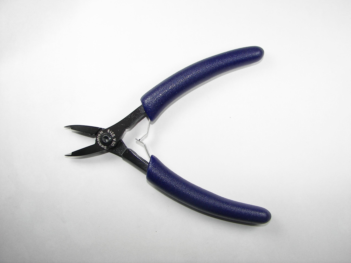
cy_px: 132
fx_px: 365
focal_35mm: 36
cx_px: 176
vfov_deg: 39.7
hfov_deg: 51.4
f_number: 2.8
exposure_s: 1/160
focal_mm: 6
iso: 50
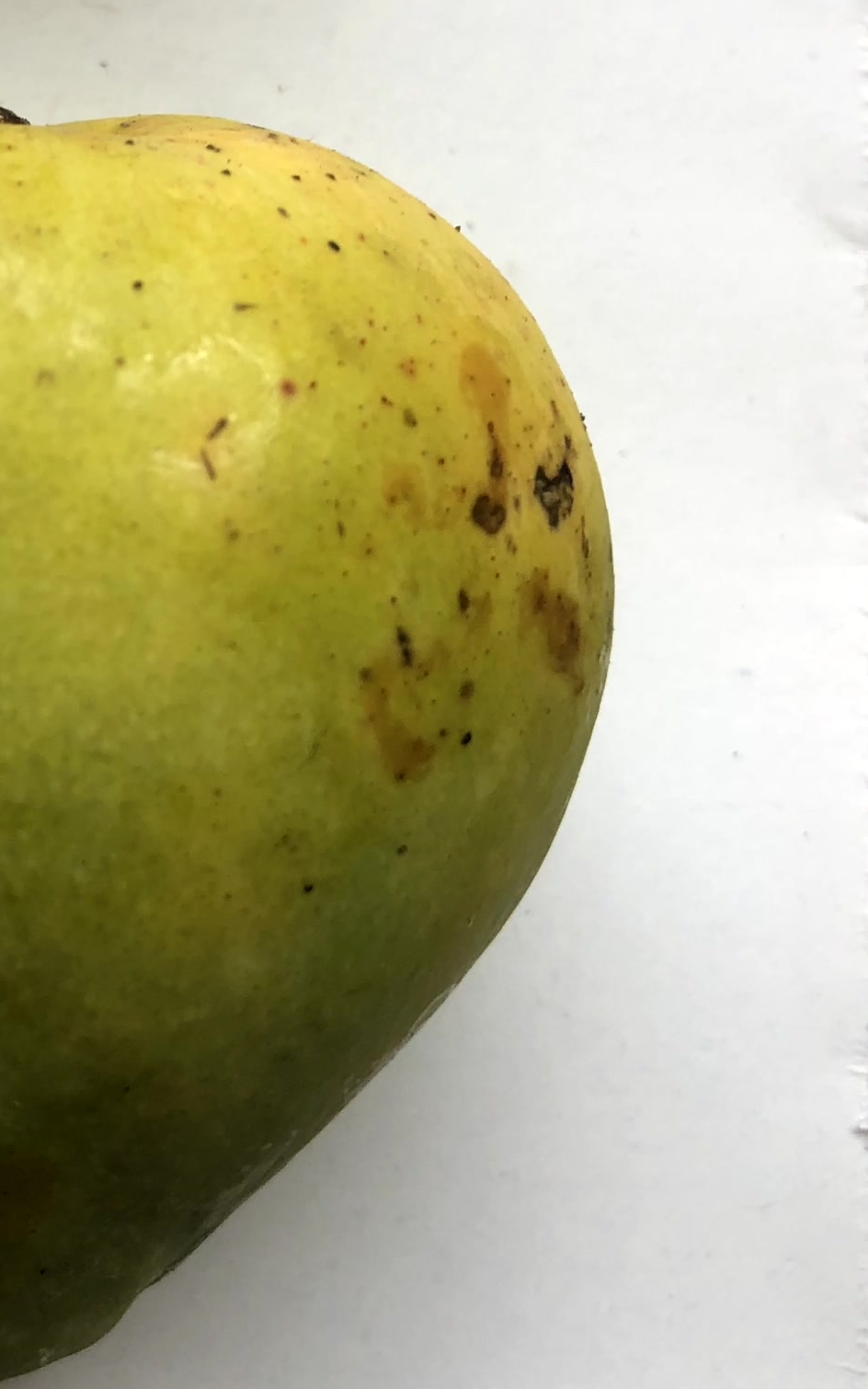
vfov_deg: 34.7
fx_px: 2195
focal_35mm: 58
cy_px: 450
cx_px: -46
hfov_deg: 21.4
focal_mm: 4
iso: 20
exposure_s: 1/240
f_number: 1.8
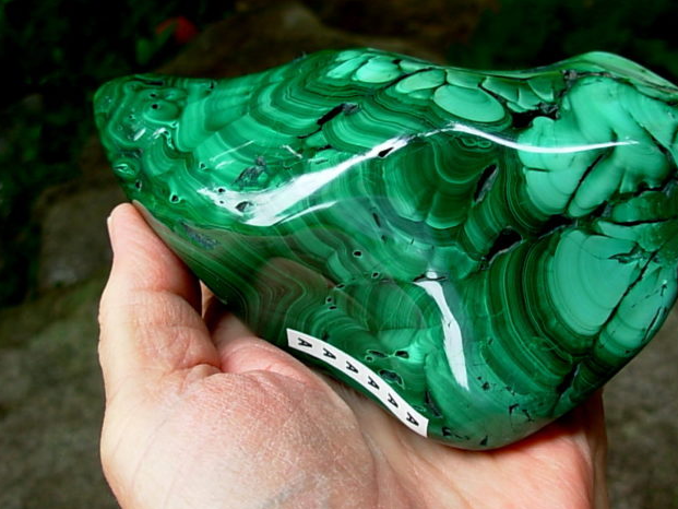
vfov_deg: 30.9
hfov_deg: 40.3
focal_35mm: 47
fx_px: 921
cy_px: 226
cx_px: 397
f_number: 2.9
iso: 50
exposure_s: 1/39.2
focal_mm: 6.3
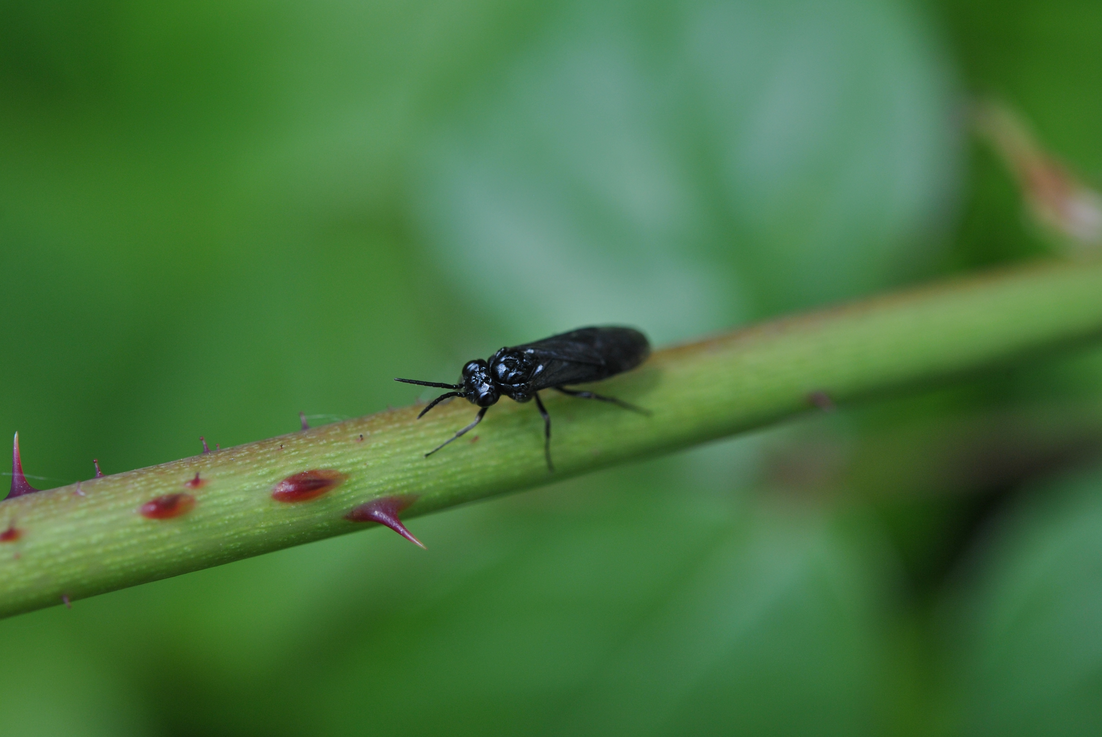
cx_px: 551
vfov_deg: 15.2
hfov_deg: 22.6
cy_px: 368
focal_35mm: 90
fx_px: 2758
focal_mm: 60
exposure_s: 1/125
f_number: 7.1
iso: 200
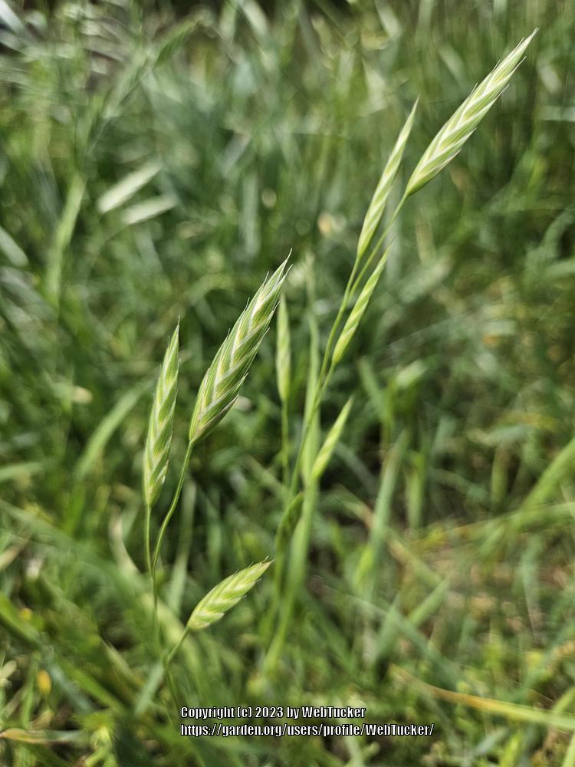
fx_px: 509
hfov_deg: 58.9
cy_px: 384
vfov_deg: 73.9
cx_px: 288
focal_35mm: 23
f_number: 1.8
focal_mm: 5.4
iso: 25
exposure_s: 1/1126
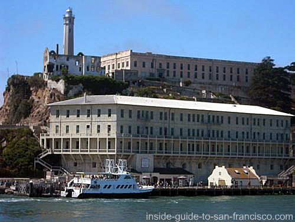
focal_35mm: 108
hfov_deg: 18.2
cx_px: 148
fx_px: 920
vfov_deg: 13.7
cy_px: 111
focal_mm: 18.9
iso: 50
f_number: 5.3
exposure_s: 1/320
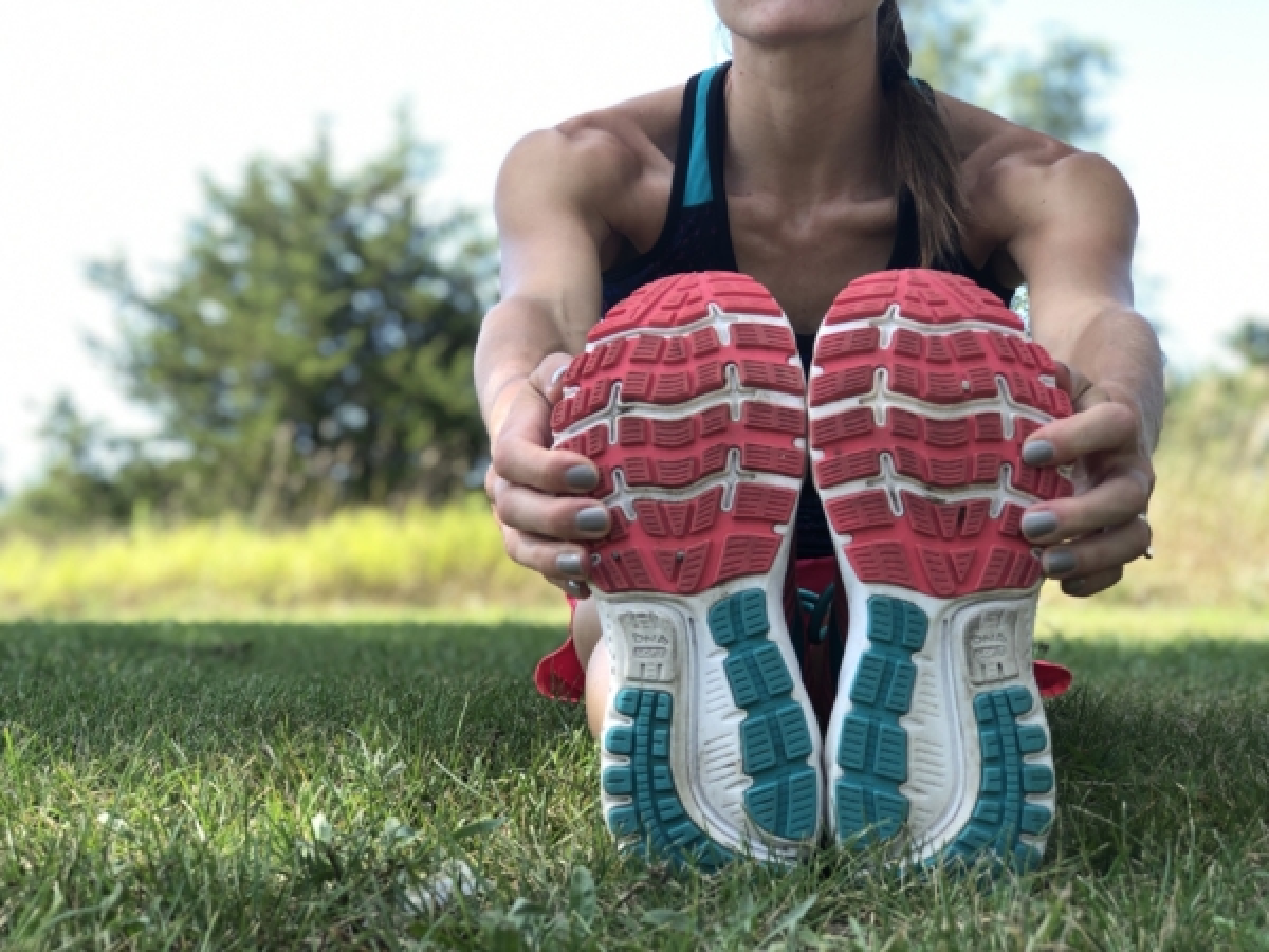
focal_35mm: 57
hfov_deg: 33.8
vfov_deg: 25.7
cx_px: 634
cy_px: 476
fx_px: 2090
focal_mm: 6.6
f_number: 2.8
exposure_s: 1/120
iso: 20
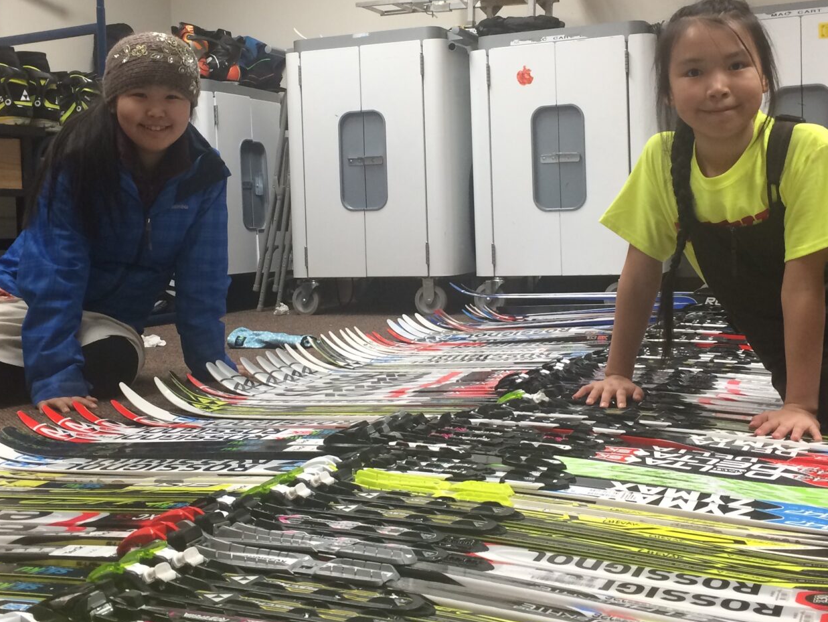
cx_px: 399
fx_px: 862
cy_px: 363
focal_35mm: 36
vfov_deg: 39.6
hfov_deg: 51.3
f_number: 2.2
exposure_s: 1/30
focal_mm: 4.15
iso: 64
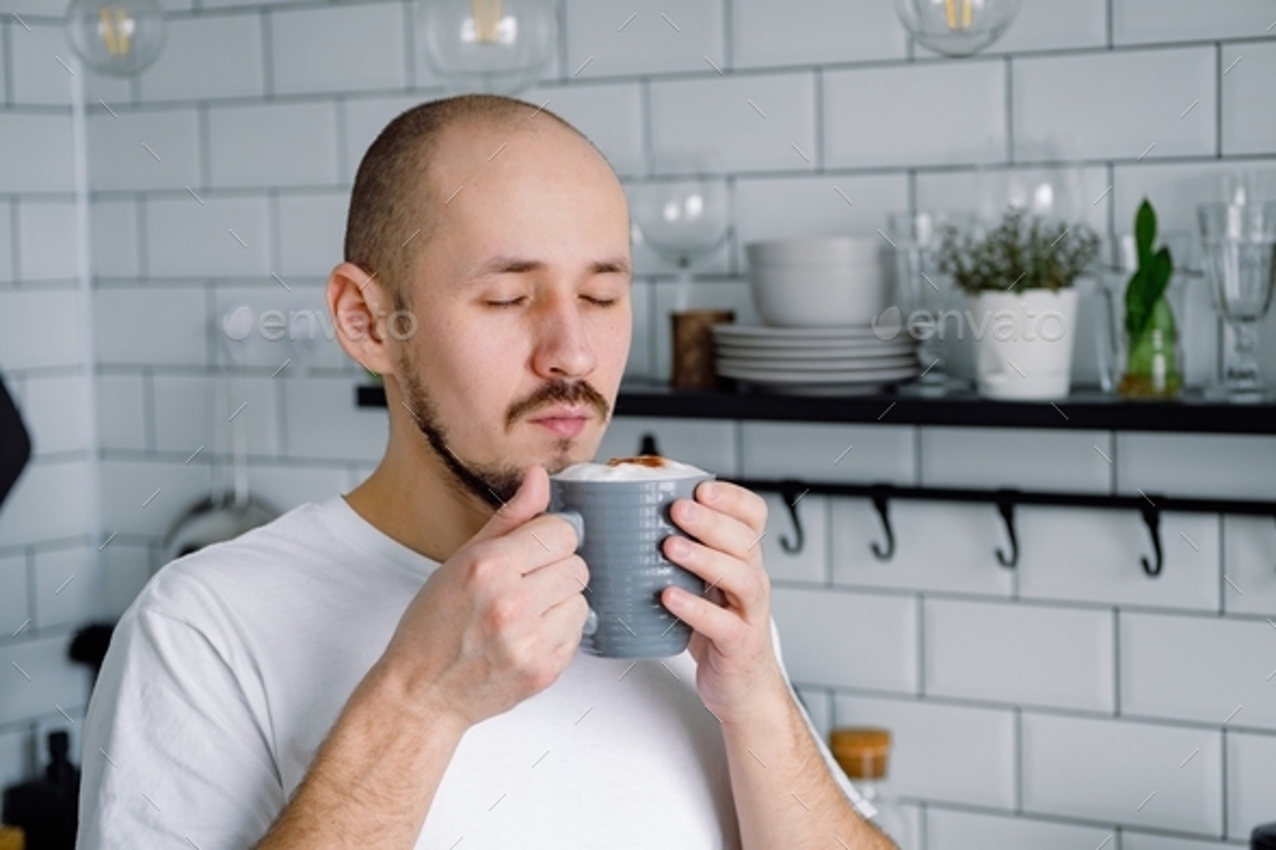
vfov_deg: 18.2
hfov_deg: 27.0
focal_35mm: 75
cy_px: 425
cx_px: 638
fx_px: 2657
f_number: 2.8
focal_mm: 50
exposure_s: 1/125
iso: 400
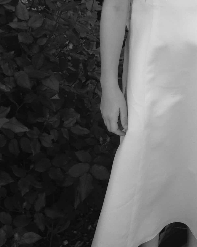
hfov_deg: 17.5
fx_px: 634
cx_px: 156
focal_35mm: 87
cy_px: 34
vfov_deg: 21.6
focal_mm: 4.28
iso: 64
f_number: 2.4
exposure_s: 1/480
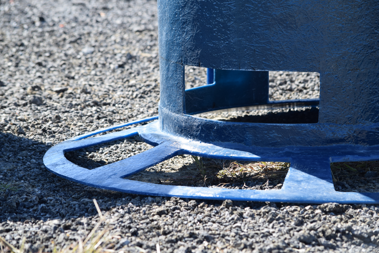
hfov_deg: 11.8
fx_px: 1832
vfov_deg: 7.9
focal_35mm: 174
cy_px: 126
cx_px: 190
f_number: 8
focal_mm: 116
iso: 200
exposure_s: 1/250
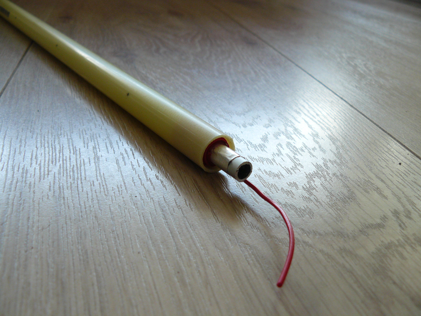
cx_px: 210
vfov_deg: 39.7
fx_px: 438
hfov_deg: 51.4
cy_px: 158
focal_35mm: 36
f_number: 2.8
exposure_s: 1/30
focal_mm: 6
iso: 160
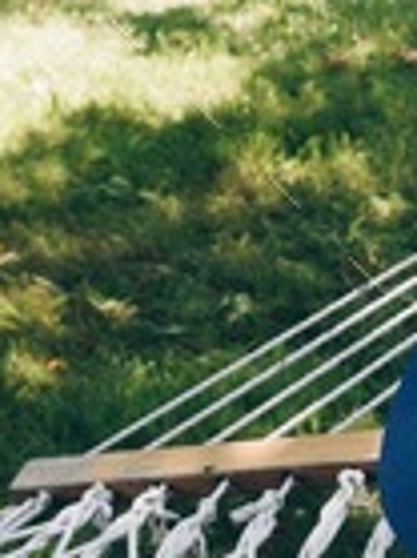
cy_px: 138
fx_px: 4923
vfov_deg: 6.5
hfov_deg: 4.8
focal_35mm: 306
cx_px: 626
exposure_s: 1/250
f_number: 8
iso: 400
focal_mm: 50
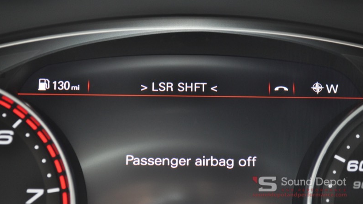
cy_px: 98
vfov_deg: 16.5
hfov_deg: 29.0
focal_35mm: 73
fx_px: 703
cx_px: 182
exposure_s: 1/60
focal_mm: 46
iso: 800
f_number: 5.3
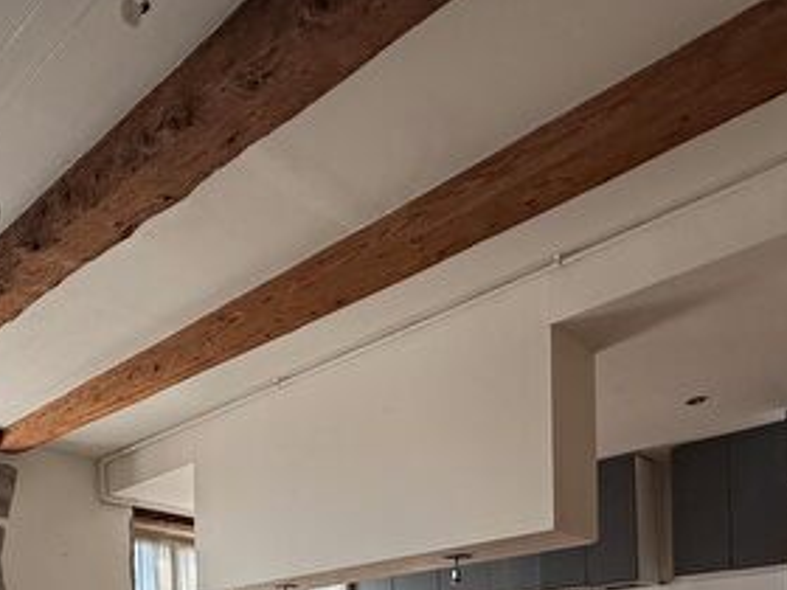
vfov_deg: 33.2
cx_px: 219
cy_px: 709
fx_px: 796
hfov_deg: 50.9
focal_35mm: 35
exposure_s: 1/220
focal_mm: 2.22
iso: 64
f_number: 2.2
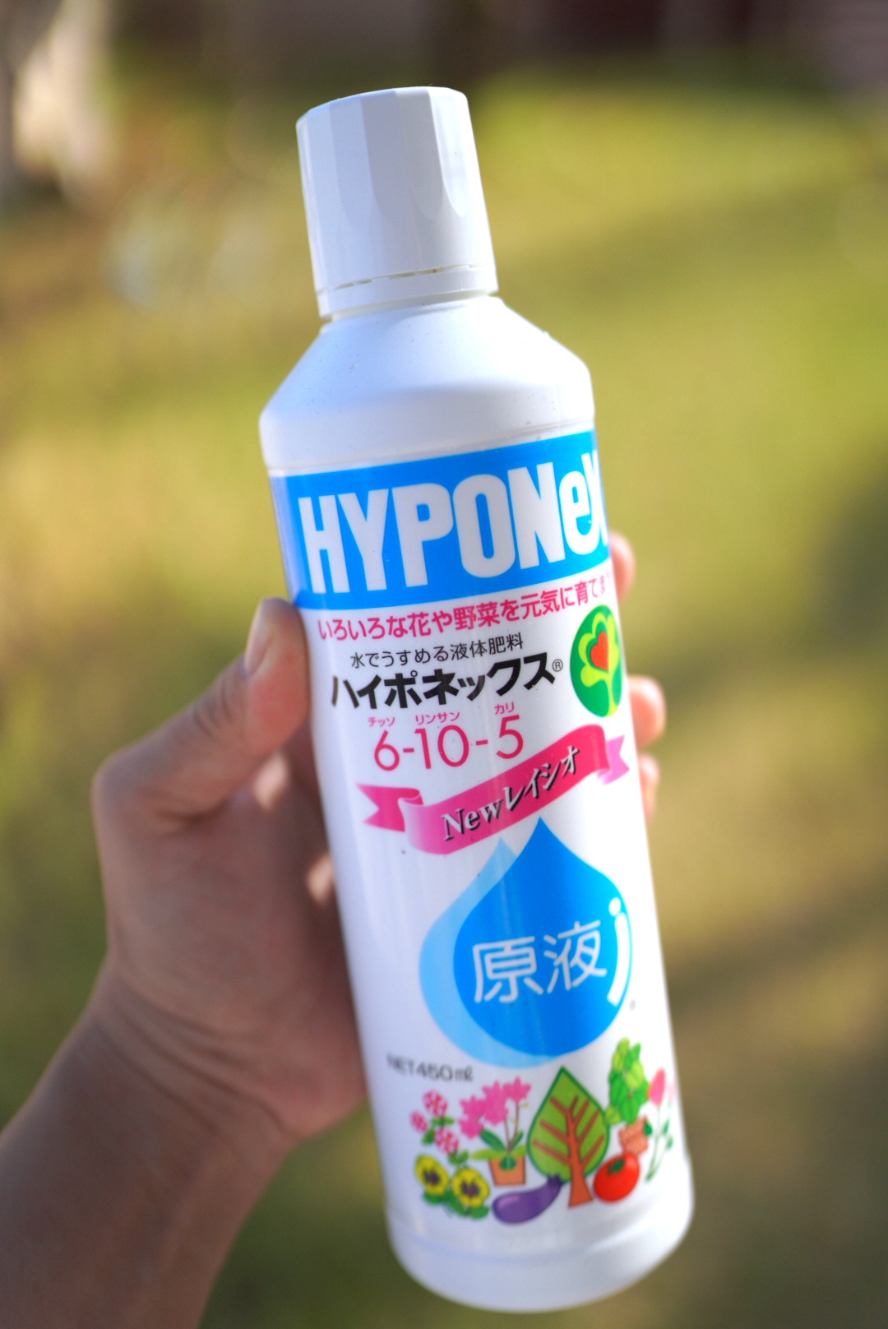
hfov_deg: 37.9
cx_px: 444
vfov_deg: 54.4
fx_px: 1293
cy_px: 664
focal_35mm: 35
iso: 320
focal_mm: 35
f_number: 1.4
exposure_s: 1/8000
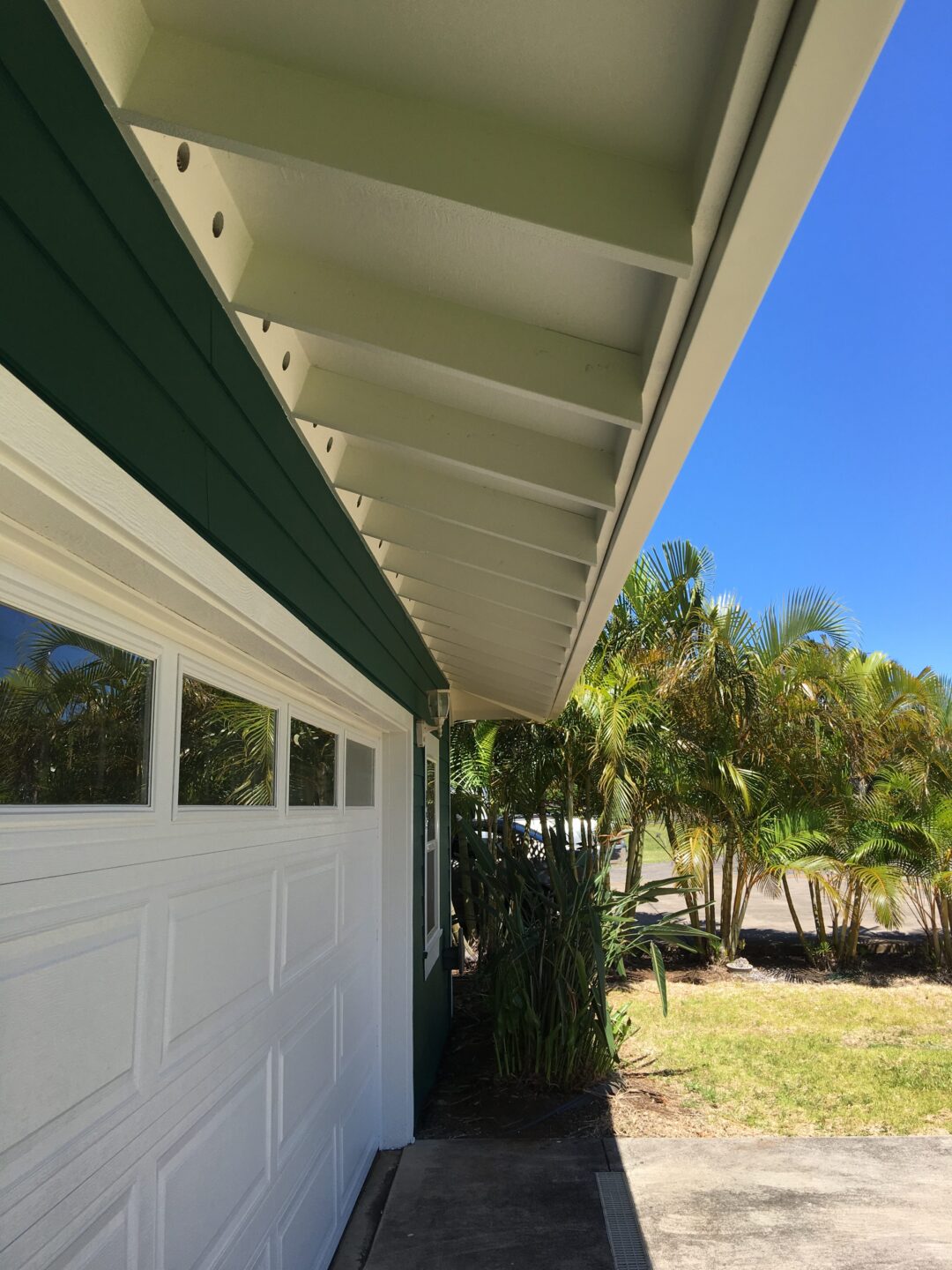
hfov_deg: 48.2
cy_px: 635
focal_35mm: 29
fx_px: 1063
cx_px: 476
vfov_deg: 61.7
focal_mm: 4.15
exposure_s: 1/818
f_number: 2.2
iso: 25
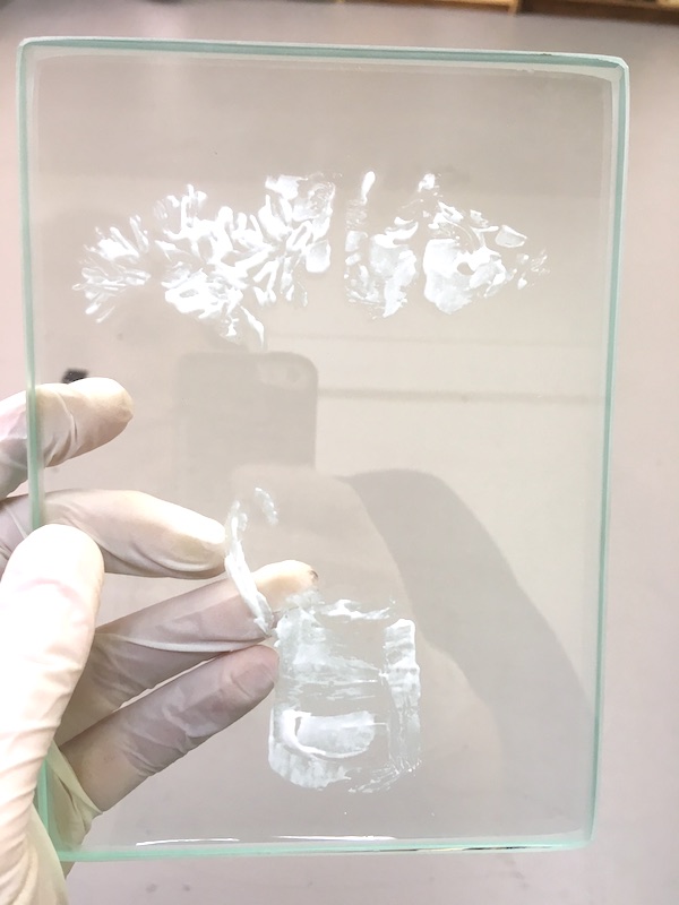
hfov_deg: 48.2
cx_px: 340
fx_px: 758
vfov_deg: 61.7
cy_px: 452
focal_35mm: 29
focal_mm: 4.15
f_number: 2.2
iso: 50
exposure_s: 1/30
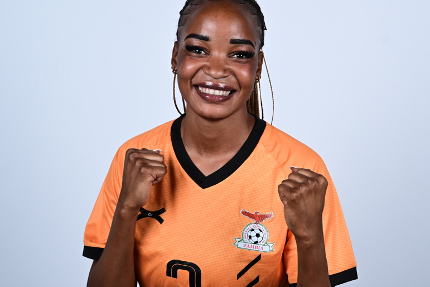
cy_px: 195
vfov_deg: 14.4
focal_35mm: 95
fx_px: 1135
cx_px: 244
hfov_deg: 21.4
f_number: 5.6
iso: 250
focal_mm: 61
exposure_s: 1/125
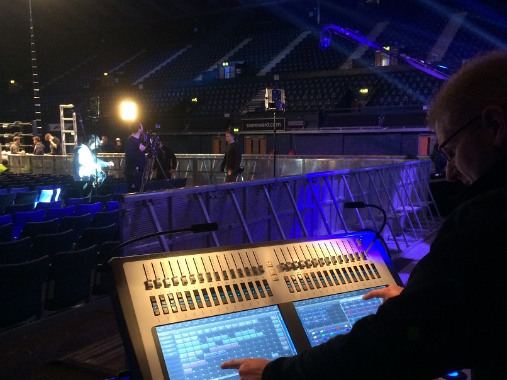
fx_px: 527
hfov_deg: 51.4
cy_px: 228
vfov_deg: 39.5
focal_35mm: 36
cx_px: 265
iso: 250
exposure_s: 1/30
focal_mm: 4.15
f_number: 2.2
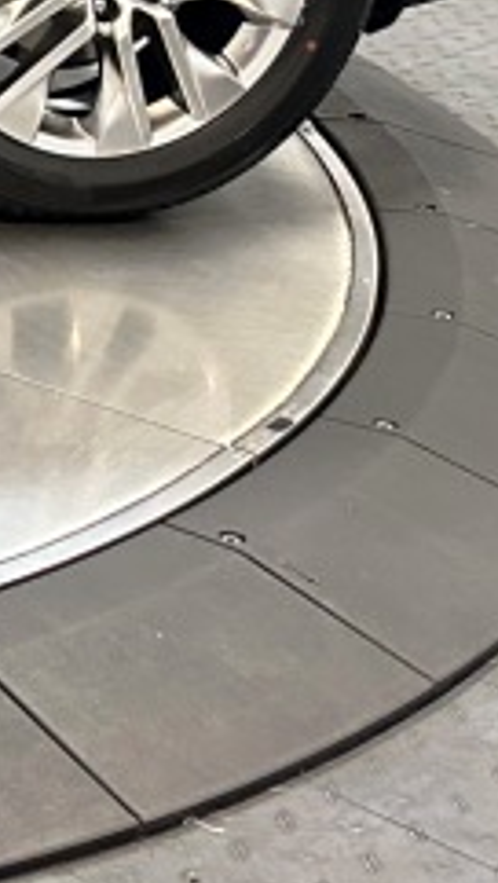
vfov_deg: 18.7
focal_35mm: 111
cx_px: -1073
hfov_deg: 8.7
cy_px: -4
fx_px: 2599
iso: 640
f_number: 1.78
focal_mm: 6.86
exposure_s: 1/60
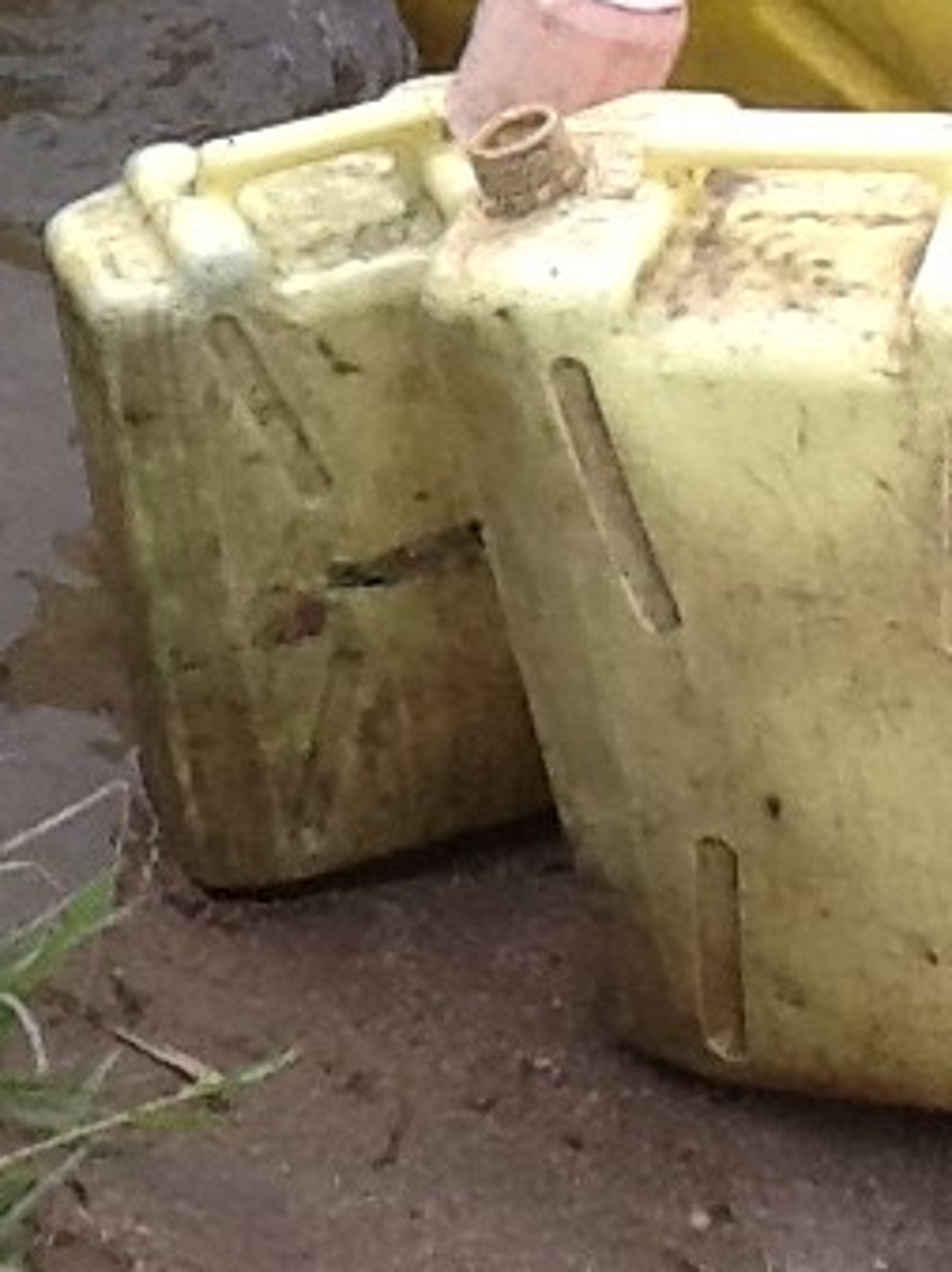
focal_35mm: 125
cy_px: -316
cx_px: -34
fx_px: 4589
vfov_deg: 15.1
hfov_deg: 11.7
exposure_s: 1/486
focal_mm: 2.03
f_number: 2.4
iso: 40
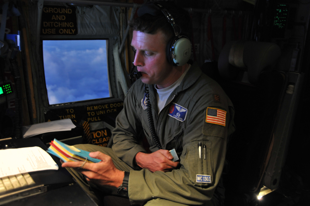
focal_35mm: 38
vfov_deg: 35.0
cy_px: 103
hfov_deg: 50.7
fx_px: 327
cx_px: 155
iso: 2500
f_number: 5
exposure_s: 1/10
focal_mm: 38
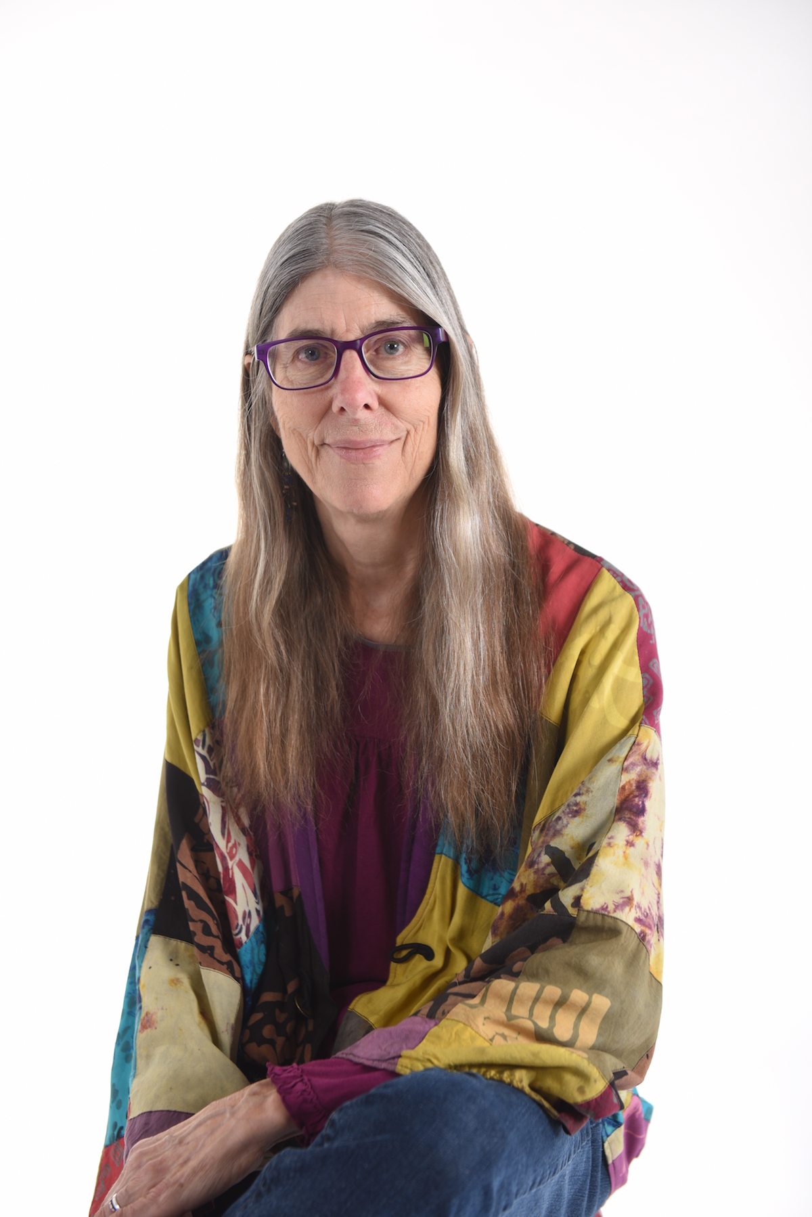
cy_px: 608
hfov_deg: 23.4
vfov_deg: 34.5
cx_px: 406
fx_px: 1961
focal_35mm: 58
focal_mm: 58
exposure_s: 1/160
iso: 50
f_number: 3.5
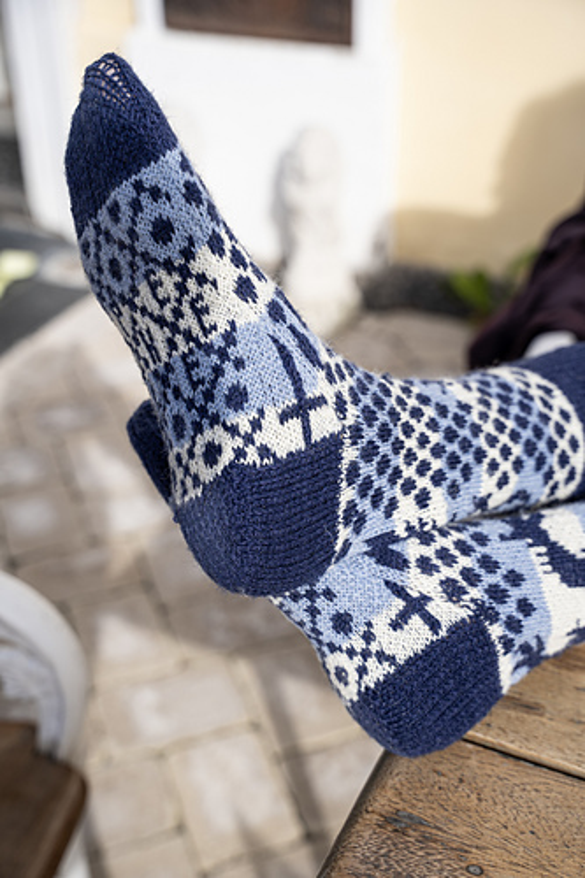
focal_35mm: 47
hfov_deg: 28.5
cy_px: 439
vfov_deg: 41.8
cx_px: 292
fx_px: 1151
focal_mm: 47.2
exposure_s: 1/500
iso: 100
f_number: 4.5
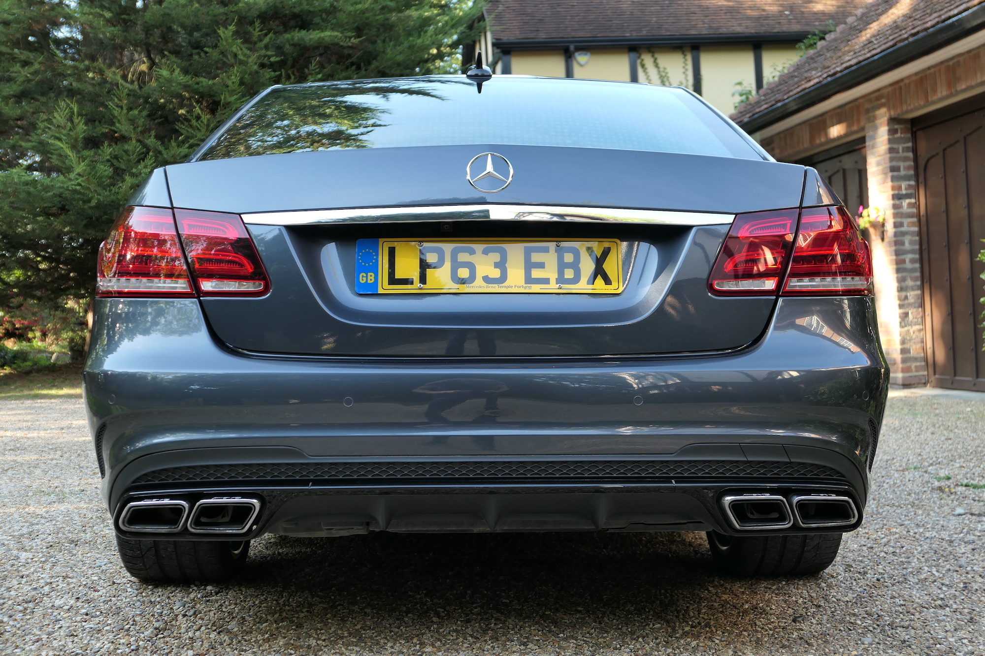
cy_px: 328
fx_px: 1340
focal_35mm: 49
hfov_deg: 40.3
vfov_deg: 27.5
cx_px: 492
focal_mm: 17.7
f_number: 2.8
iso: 125
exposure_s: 1/100
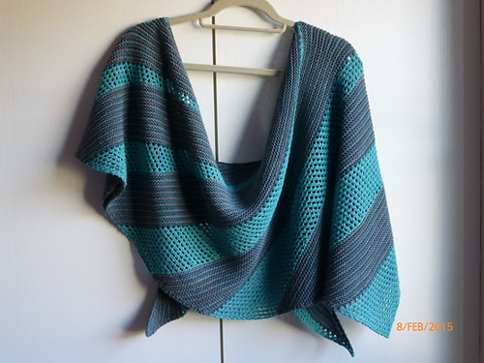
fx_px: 755
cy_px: 182
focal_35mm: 54
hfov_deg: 35.5
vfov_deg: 27.0
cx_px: 242
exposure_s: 1/25
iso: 400
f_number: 4.6
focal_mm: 9.7
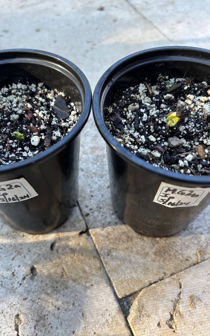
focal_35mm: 28
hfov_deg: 44.4
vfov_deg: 66.5
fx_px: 256
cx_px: 88
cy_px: 168
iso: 80
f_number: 1.5
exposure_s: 1/121
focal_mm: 5.7
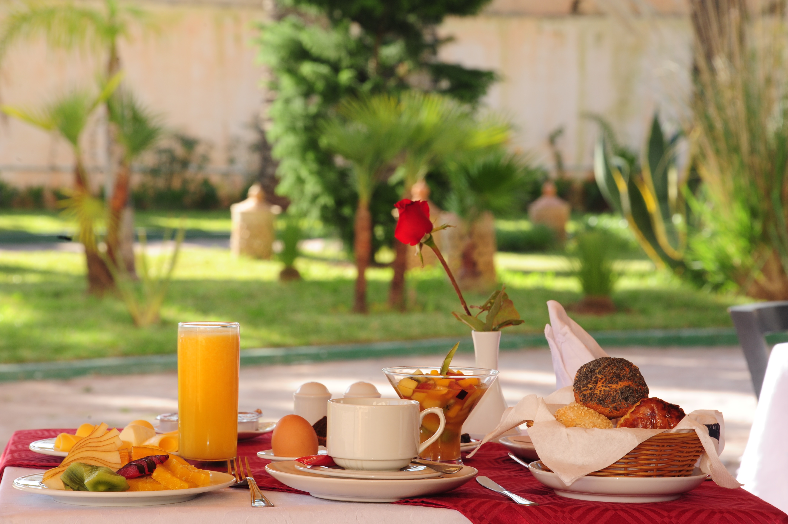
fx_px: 3281
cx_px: 394
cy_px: 262
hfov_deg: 13.7
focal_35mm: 150
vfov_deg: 9.1
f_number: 13
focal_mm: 150
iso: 400
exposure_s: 1/60
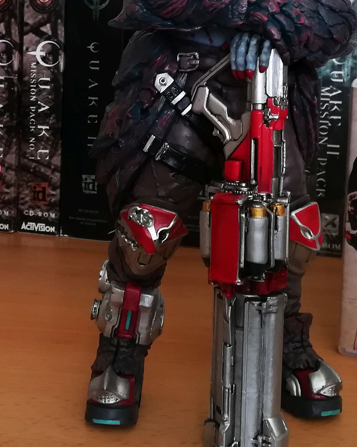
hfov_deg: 23.7
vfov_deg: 28.8
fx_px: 845
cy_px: 81
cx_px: 107
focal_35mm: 64
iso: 250
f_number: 2.2
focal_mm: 3.83
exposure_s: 1/33.3
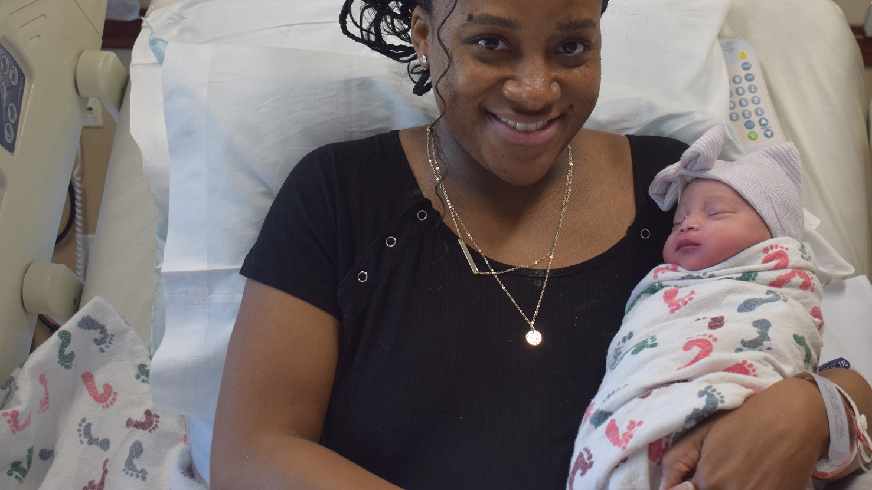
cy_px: 116
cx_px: 555
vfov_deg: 19.4
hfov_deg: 33.8
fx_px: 1427
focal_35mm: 62
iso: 450
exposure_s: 1/60
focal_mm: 29
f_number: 4.2
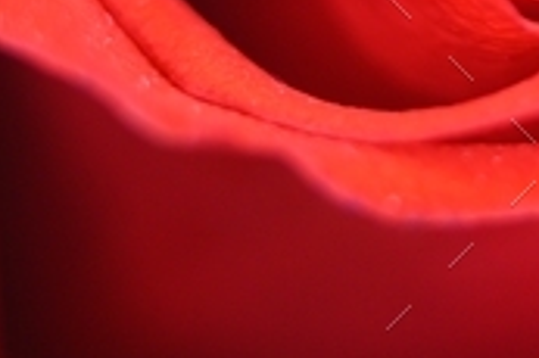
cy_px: -160
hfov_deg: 11.9
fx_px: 2558
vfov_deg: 7.9
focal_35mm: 171
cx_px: 539
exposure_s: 1/500
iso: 800
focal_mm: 50
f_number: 4
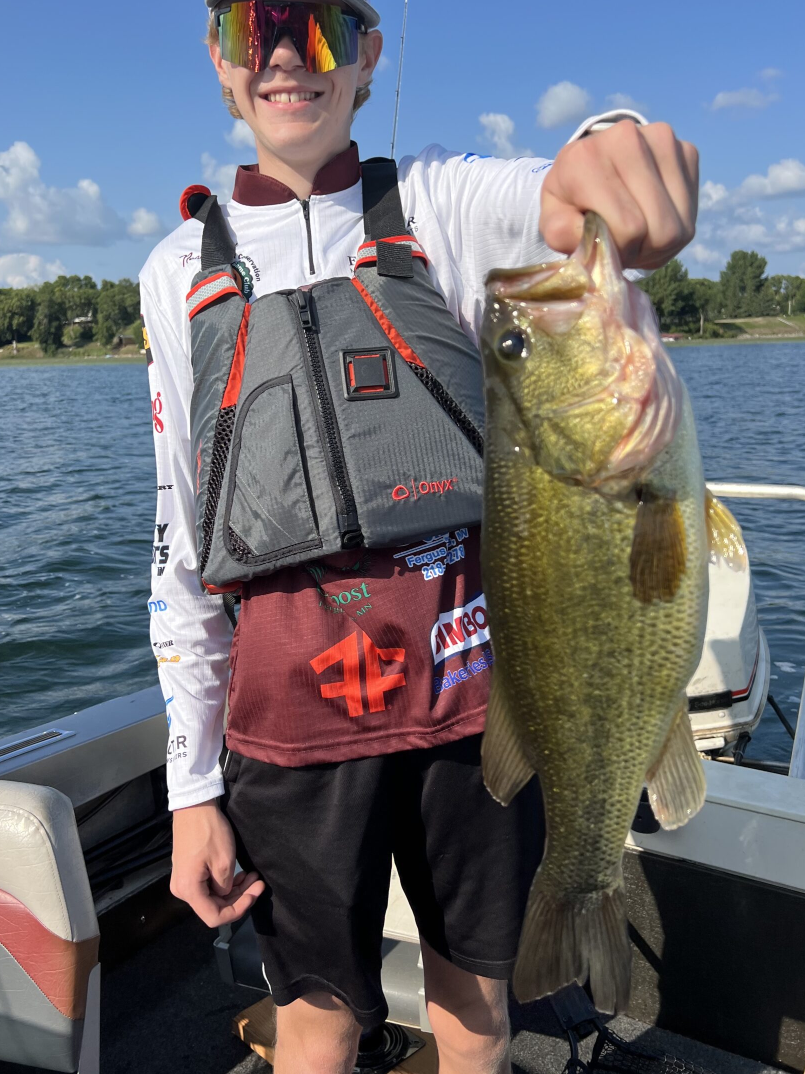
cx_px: 387
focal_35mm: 31
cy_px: 511
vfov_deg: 58.3
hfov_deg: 45.4
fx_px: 961
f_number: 1.5
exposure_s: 1/3356
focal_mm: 5.7
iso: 50
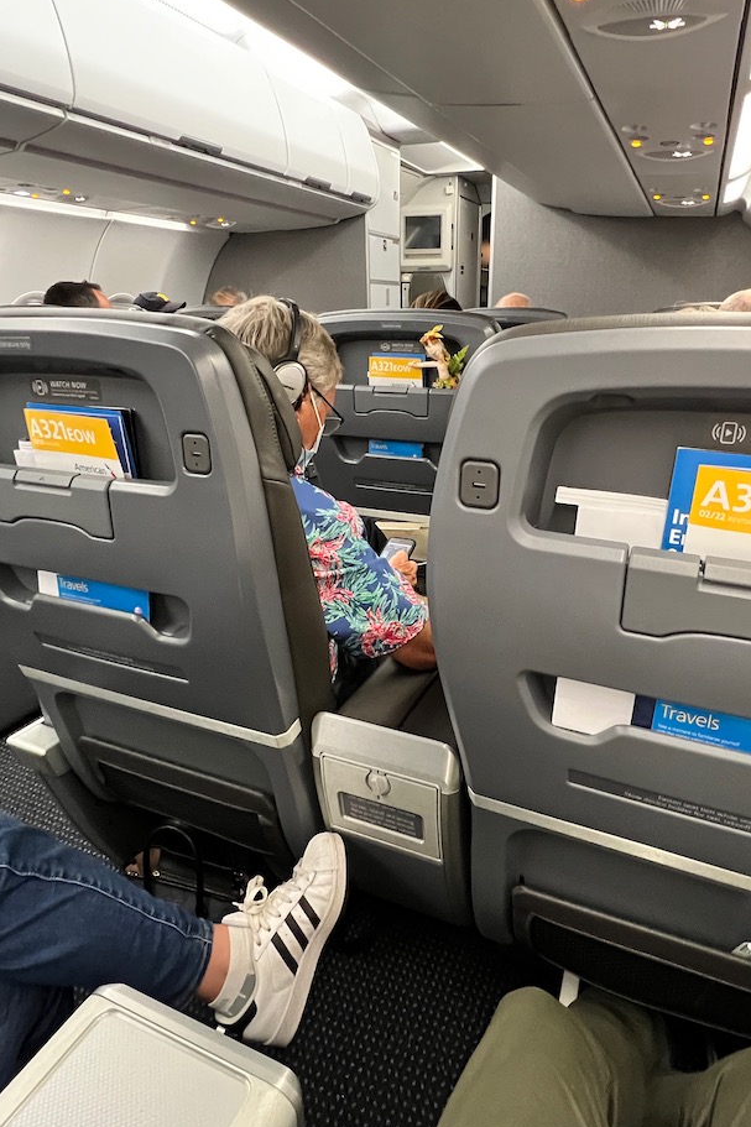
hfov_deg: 64.2
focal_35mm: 19
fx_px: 595
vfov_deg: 86.9
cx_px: 436
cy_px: 548
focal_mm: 1.57
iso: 640
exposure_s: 1/52
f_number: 1.8
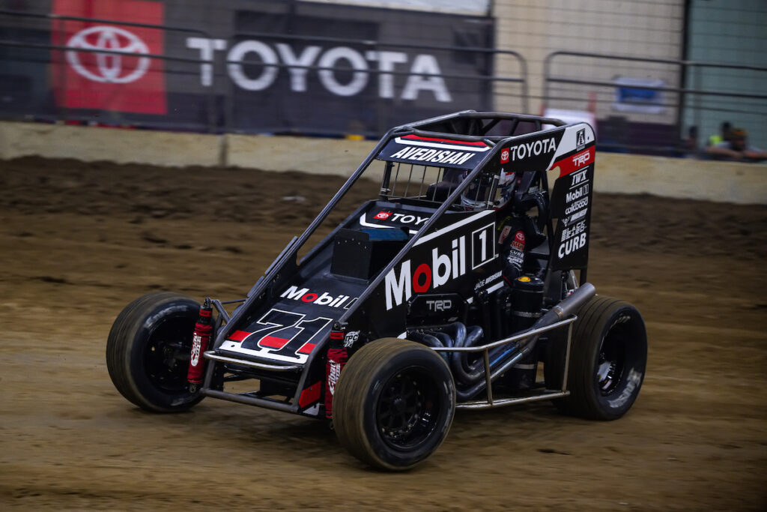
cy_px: 256
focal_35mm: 89
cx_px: 384
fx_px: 1896
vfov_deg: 15.4
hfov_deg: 22.9
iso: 4000
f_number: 3.2
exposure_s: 1/400
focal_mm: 89
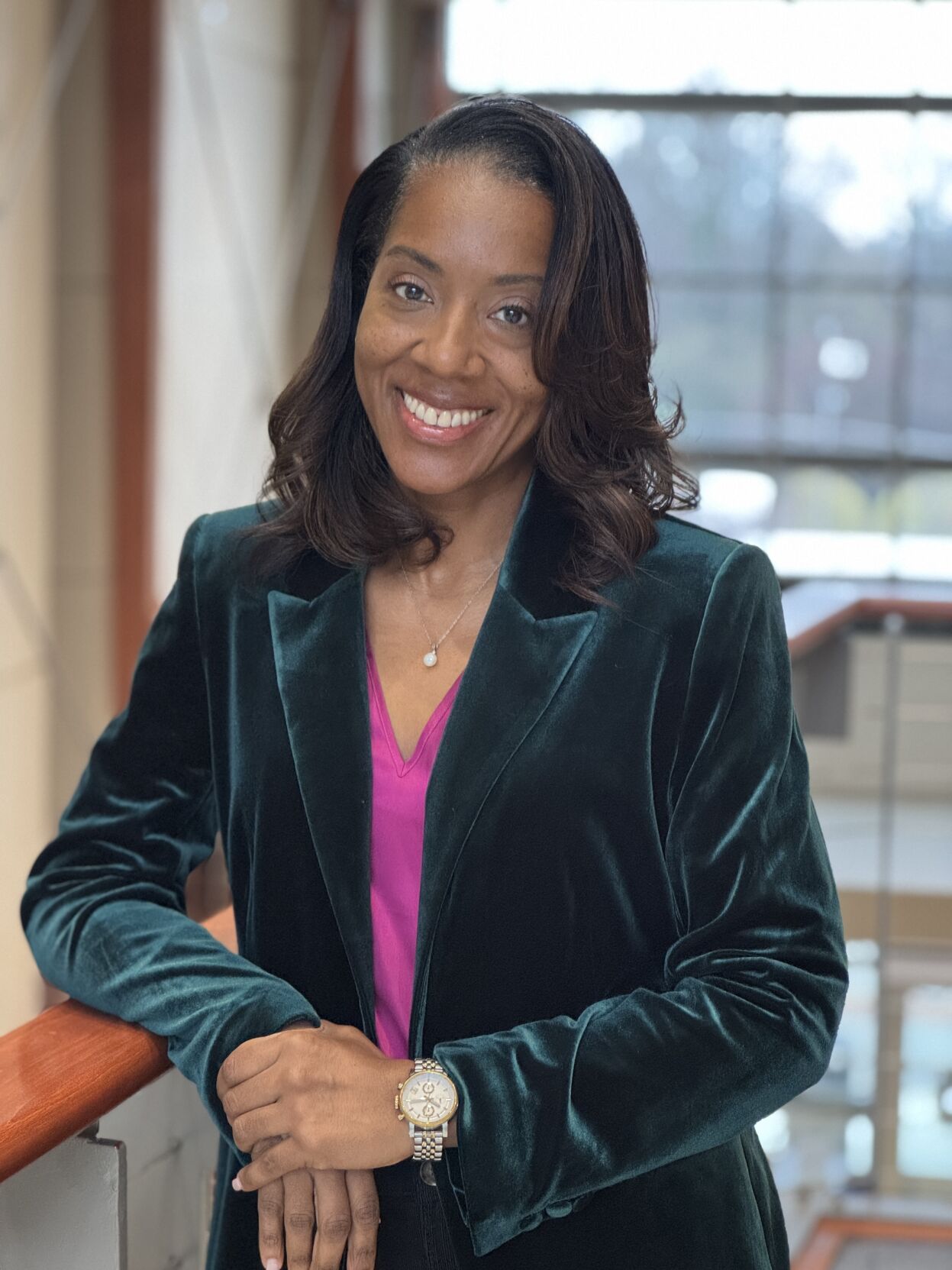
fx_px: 2824
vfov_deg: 25.3
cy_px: 635
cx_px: 476
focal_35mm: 77
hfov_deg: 19.1
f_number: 2.8
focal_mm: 9
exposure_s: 1/60
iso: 500
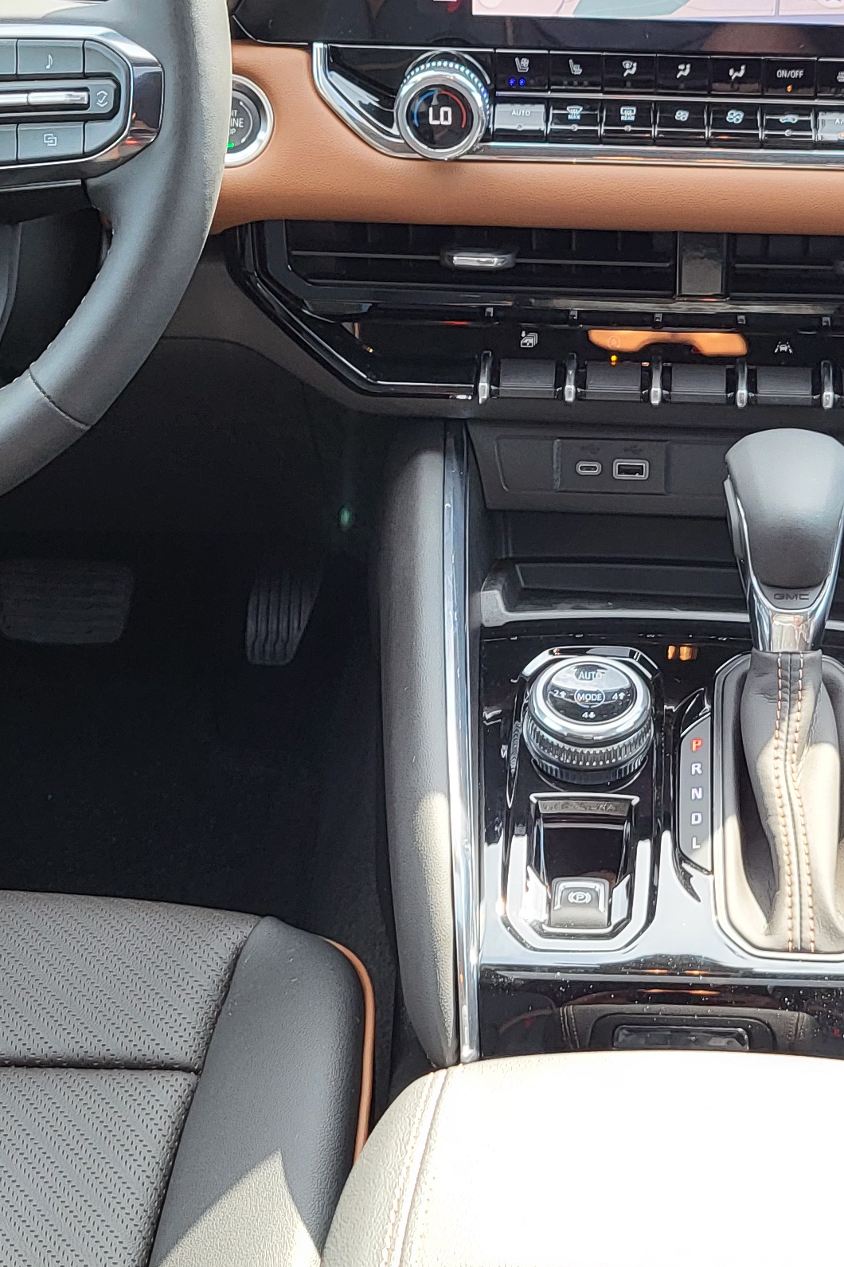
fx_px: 2392
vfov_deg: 29.7
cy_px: 648
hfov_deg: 19.9
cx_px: 612
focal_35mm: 68
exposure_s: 1/120
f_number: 1.8
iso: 40
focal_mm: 5.4
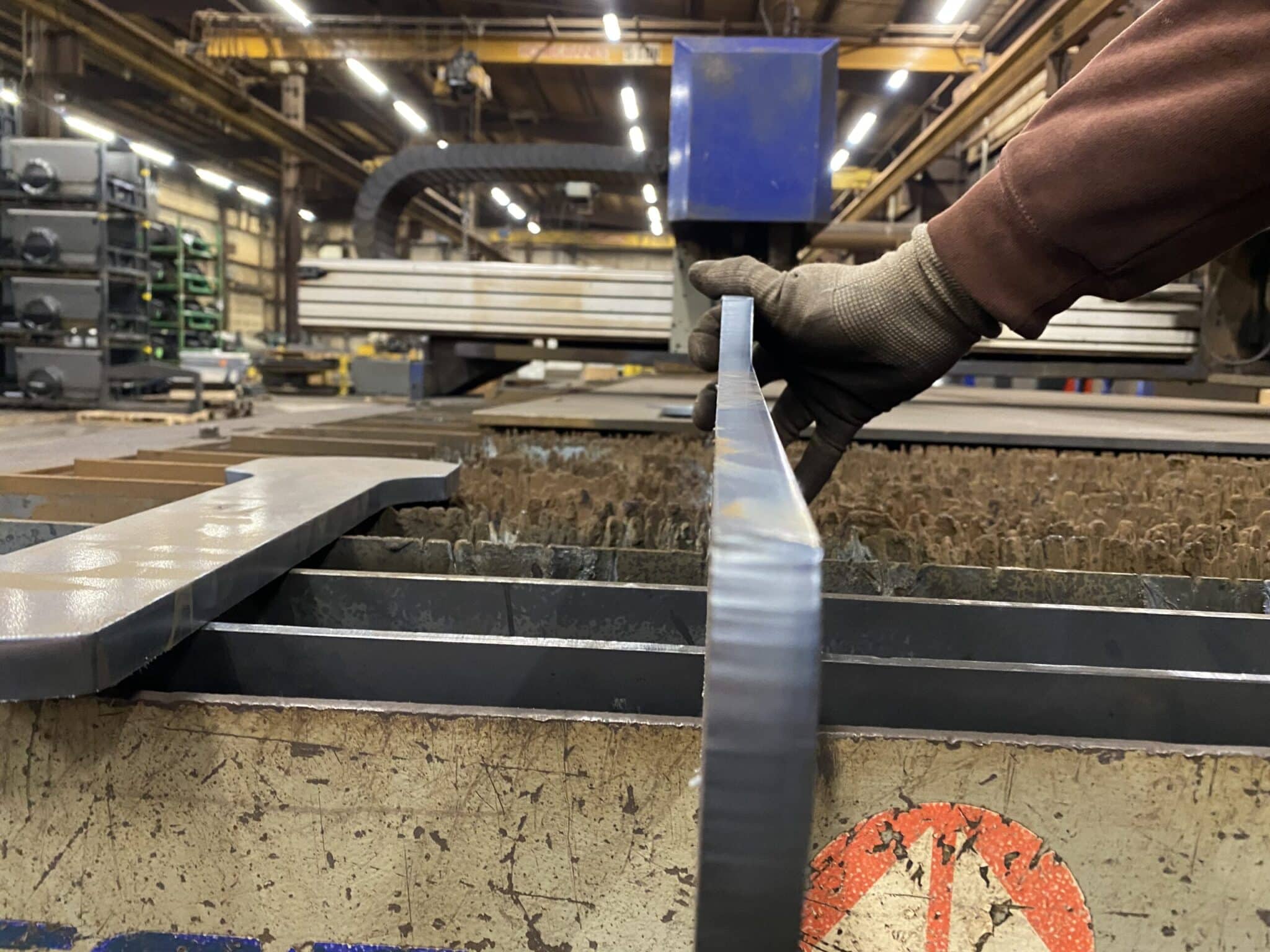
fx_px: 954
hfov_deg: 67.3
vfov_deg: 53.1
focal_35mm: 26
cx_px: 635
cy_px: 476
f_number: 1.8
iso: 500
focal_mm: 4.25
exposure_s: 1/30
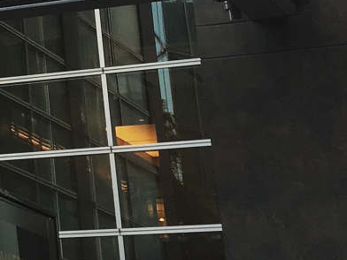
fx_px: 1484
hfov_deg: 11.9
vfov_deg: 9.5
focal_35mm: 148
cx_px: -347
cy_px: -210
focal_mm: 4.15
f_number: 2.2
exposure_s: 1/120
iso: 32
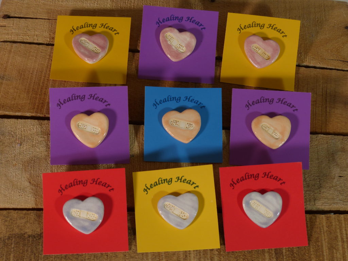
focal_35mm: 75
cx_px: 174
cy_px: 130
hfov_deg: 26.0
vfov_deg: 19.6
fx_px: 754
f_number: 4
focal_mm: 13.5
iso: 100
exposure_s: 1/13
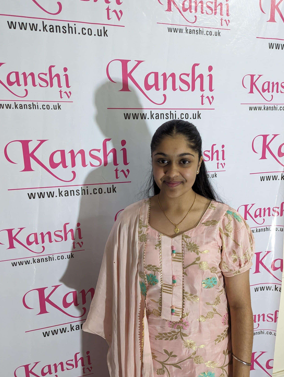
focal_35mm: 25
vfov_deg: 69.3
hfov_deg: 55.0
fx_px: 273
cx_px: 138
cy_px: 192
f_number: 1.85
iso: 654
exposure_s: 1/100
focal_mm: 6.81
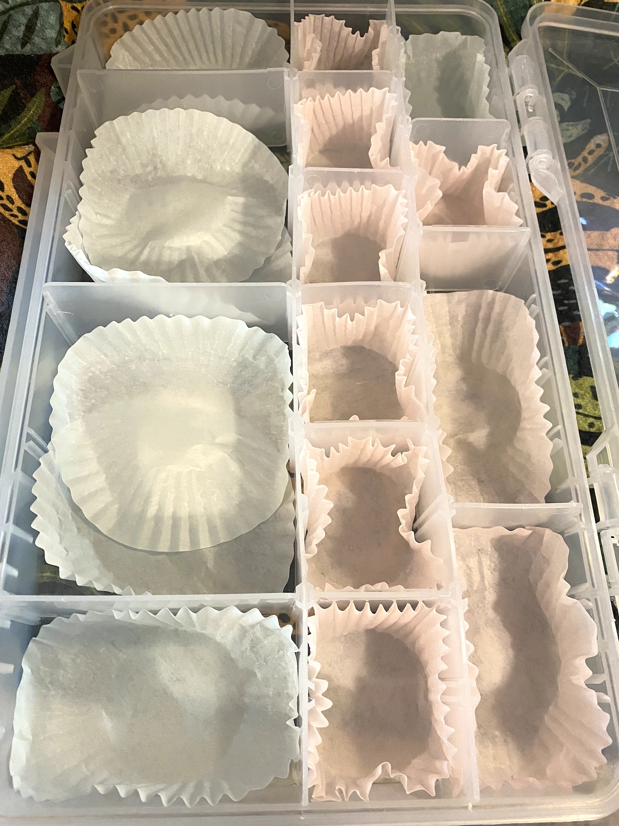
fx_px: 620
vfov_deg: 67.3
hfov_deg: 53.1
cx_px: 310
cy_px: 413
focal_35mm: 26
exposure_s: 1/60
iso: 400
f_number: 1.8
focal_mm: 4.25
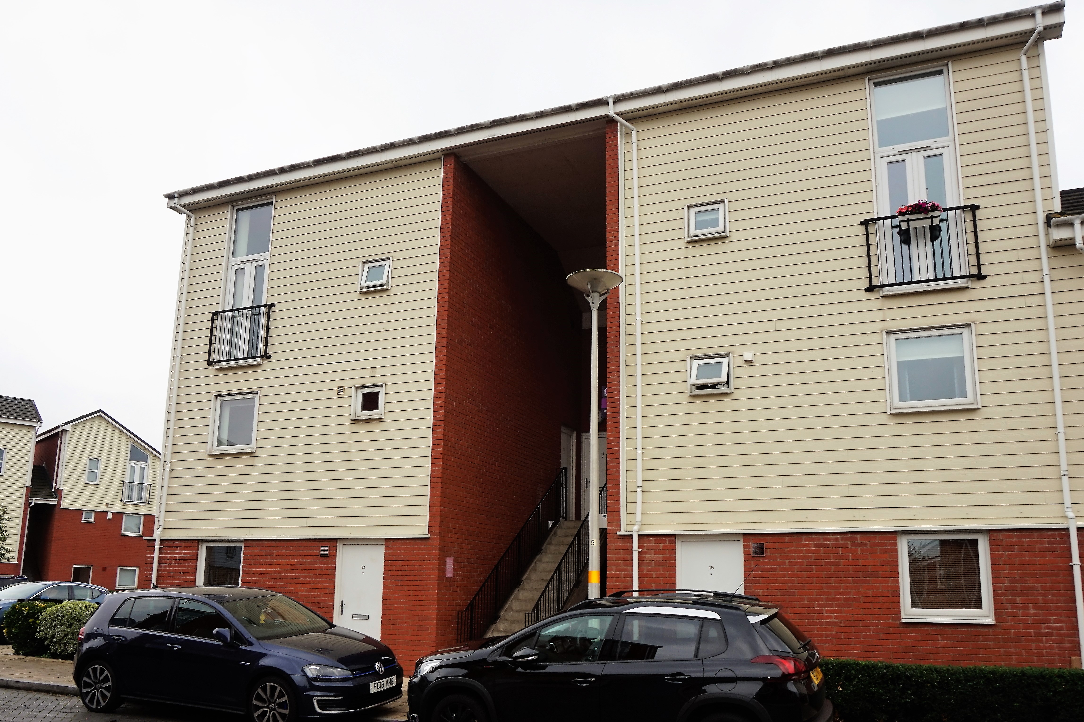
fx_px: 722
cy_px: 361
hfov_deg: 73.8
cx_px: 542
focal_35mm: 24
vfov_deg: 53.1
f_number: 10
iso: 100
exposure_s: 1/60
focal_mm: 16
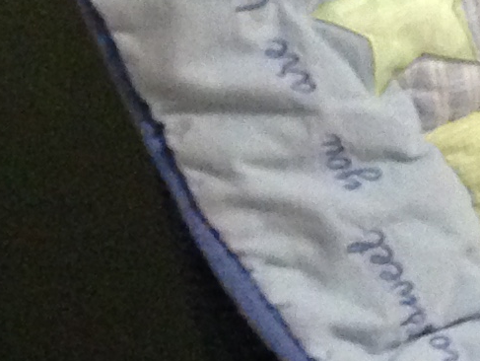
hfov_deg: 8.0
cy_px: 43
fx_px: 3067
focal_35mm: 221
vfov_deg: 6.7
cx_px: 1312
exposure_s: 1/20
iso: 320
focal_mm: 4.12
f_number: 2.4
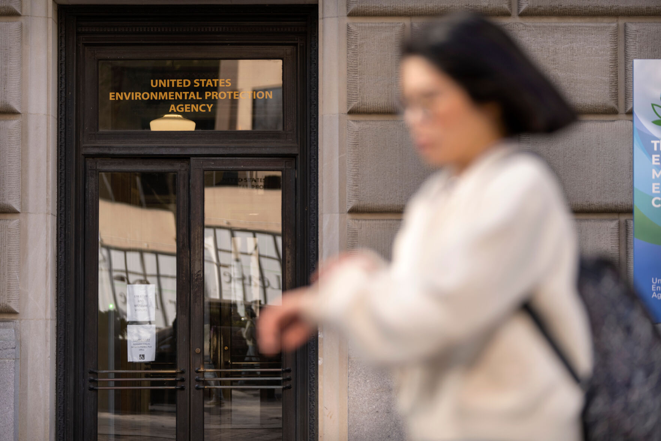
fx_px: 2056
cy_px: 220
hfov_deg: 18.3
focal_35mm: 112
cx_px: 330
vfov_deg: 12.2
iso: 250
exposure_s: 1/640
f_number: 2.8
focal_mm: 112
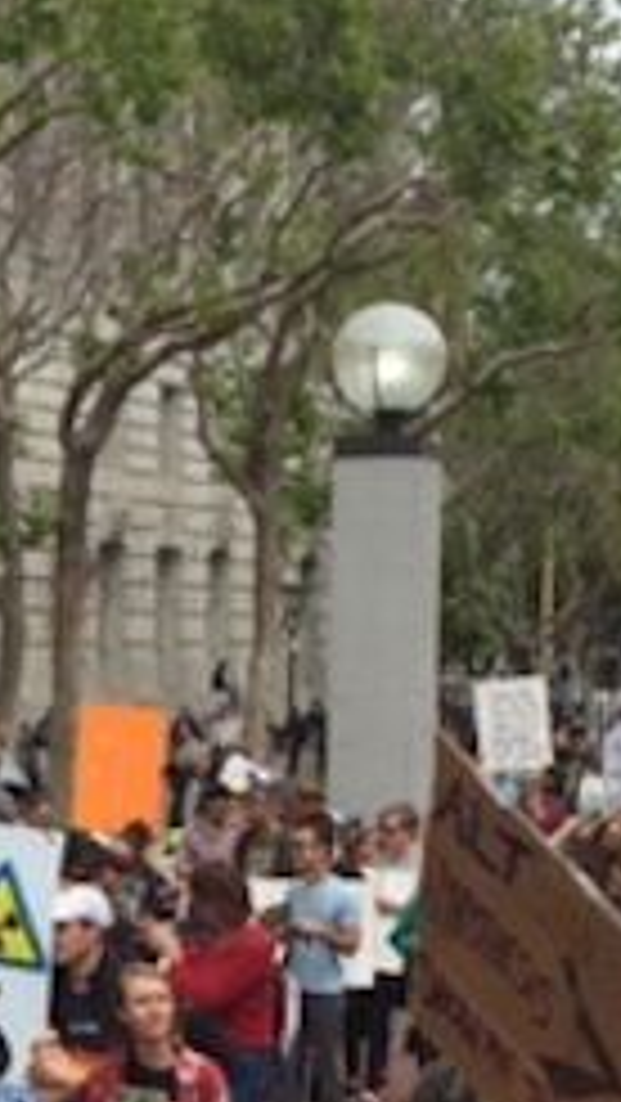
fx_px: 3012
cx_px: -94
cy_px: 1048
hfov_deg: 11.6
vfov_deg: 20.2
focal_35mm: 103
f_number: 2.2
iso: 32
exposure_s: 1/1276
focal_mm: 4.15
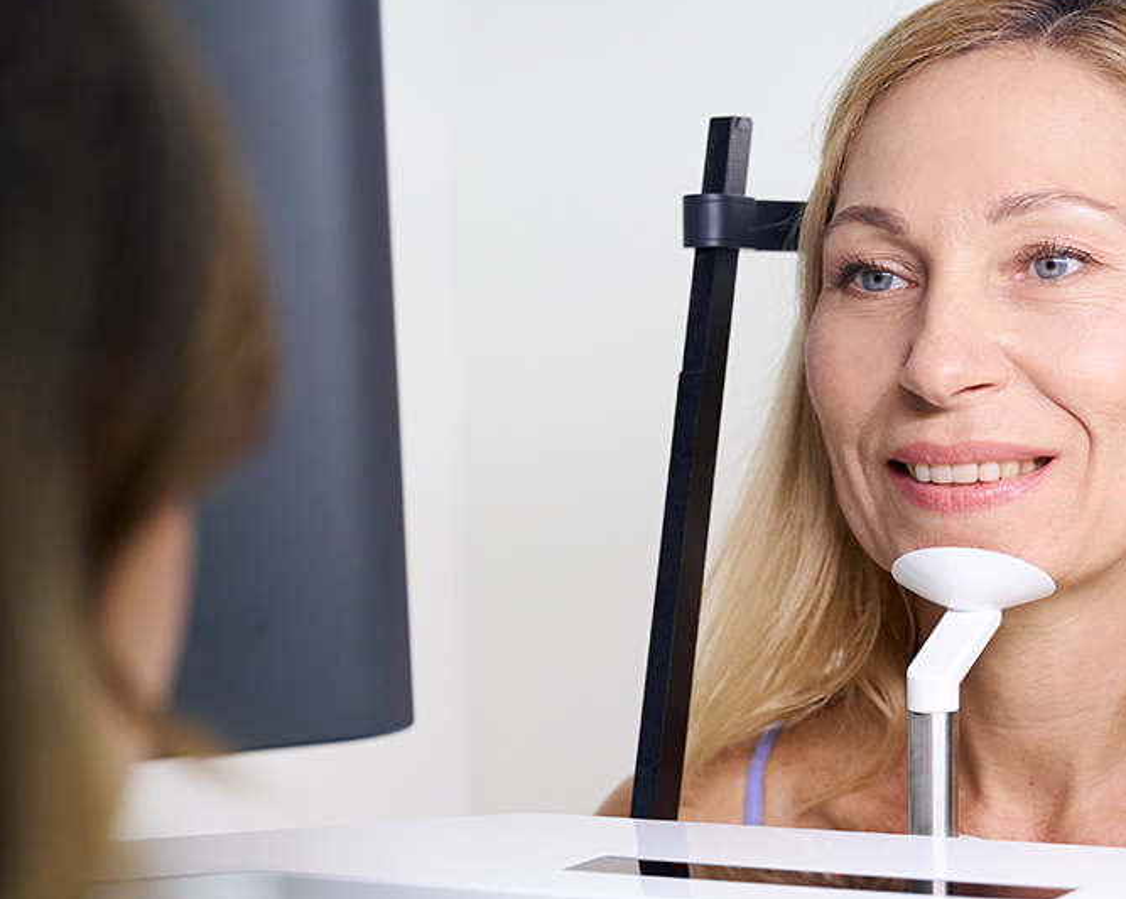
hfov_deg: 20.0
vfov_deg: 15.8
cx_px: 589
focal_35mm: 96
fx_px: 3193
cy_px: 821
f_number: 2.8
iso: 640
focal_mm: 45.4
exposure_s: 1/250
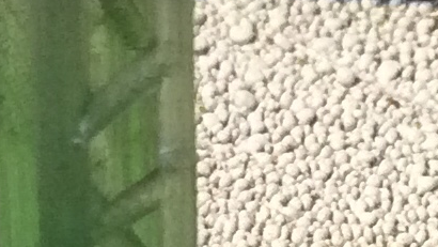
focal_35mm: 220
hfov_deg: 9.8
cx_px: 280
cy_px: 234
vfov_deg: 5.5
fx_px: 2556
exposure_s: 1/25
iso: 125
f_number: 2.4
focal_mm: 3.3
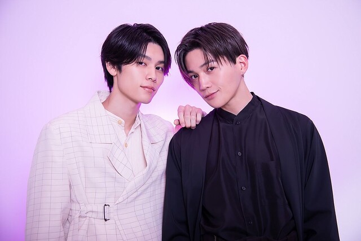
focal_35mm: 48
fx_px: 481
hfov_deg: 41.1
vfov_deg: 28.1
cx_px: 180
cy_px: 120
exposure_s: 1/250
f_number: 4.5
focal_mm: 48
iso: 320
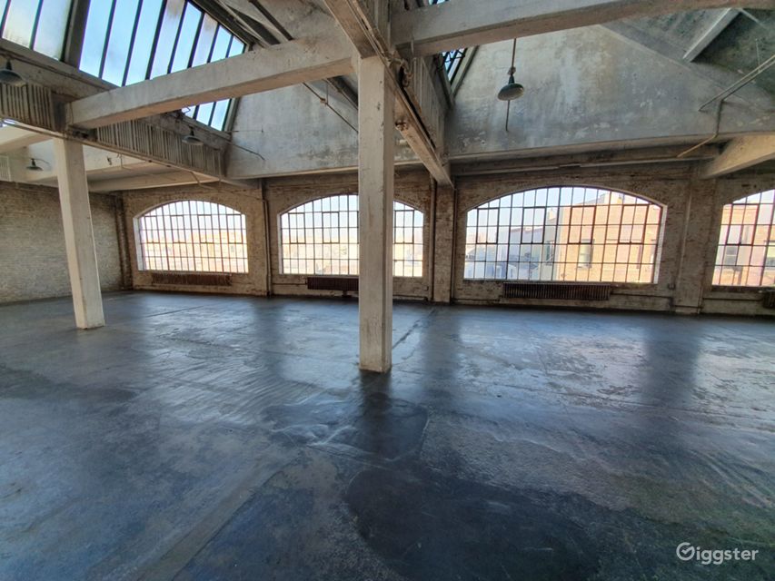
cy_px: 290
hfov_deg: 106.2
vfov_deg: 89.9
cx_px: 388
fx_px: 291
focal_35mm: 13
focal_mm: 1.8
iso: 50
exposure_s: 1/161
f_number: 2.2
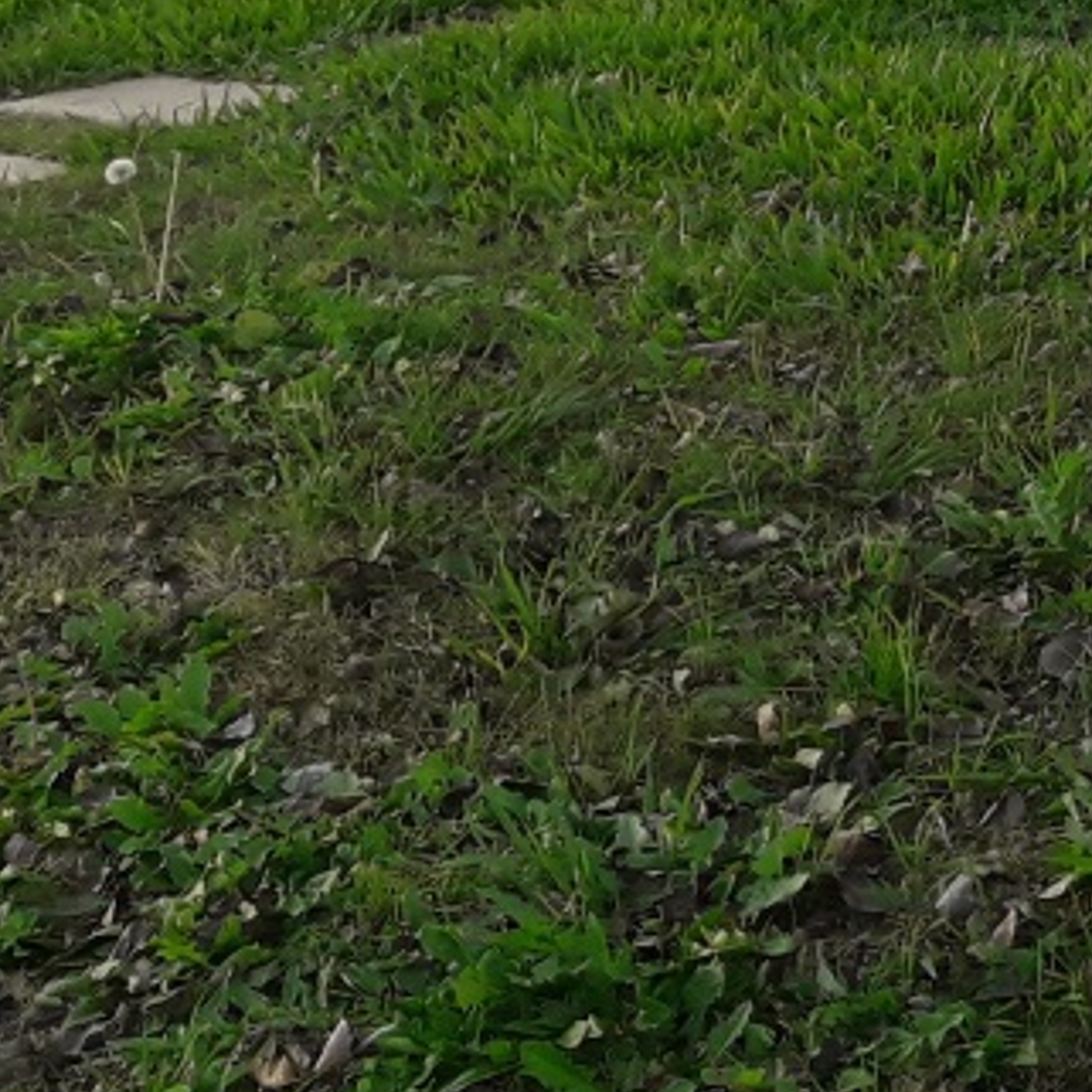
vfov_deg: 14.8
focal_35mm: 111
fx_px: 3962
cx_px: 1670
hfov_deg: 14.6
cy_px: -456
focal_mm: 3.7
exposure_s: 1/204
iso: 40
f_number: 1.9
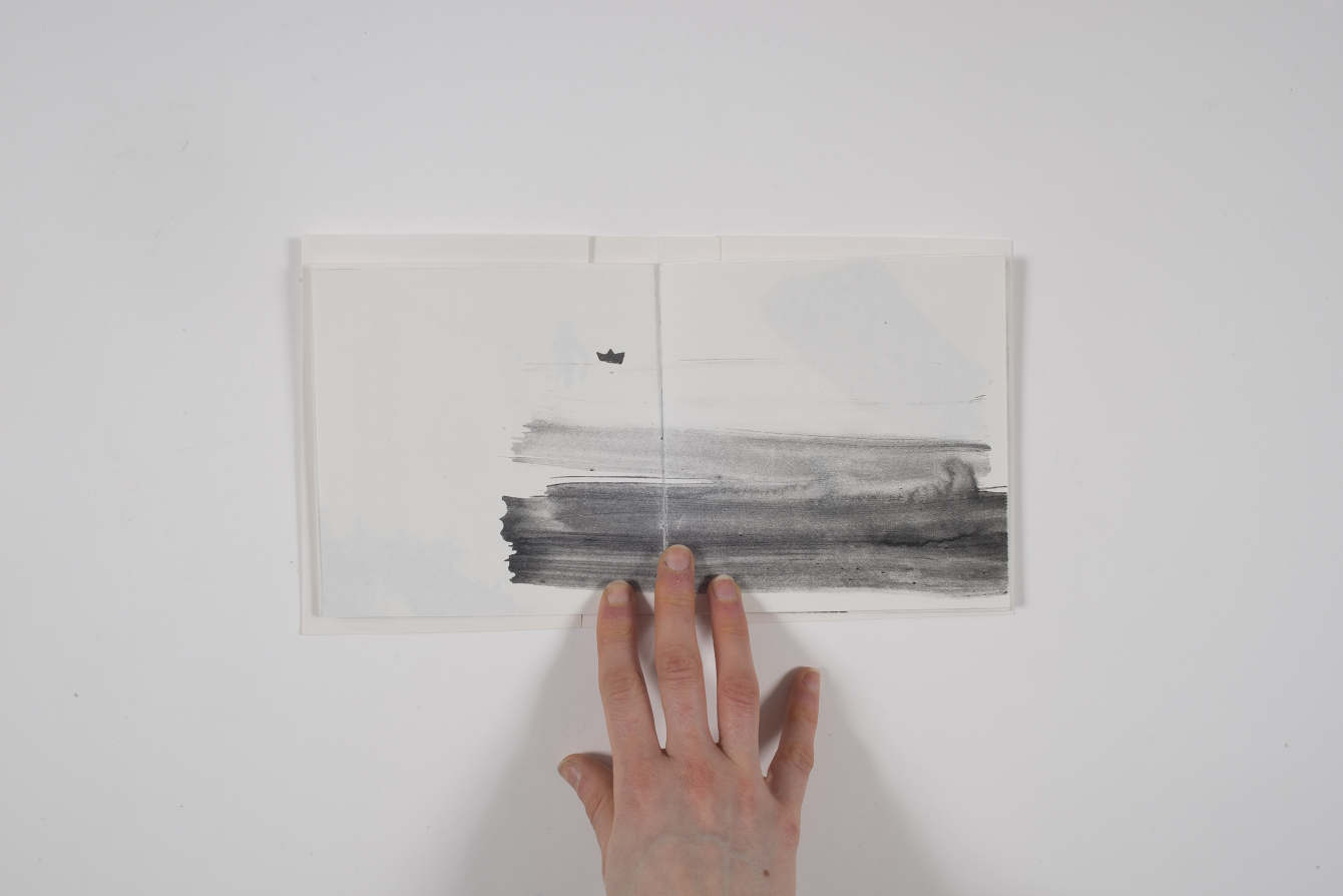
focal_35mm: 35
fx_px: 1306
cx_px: 672
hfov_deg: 54.4
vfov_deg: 37.9
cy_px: 448
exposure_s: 1/125
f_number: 22
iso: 100
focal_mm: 35
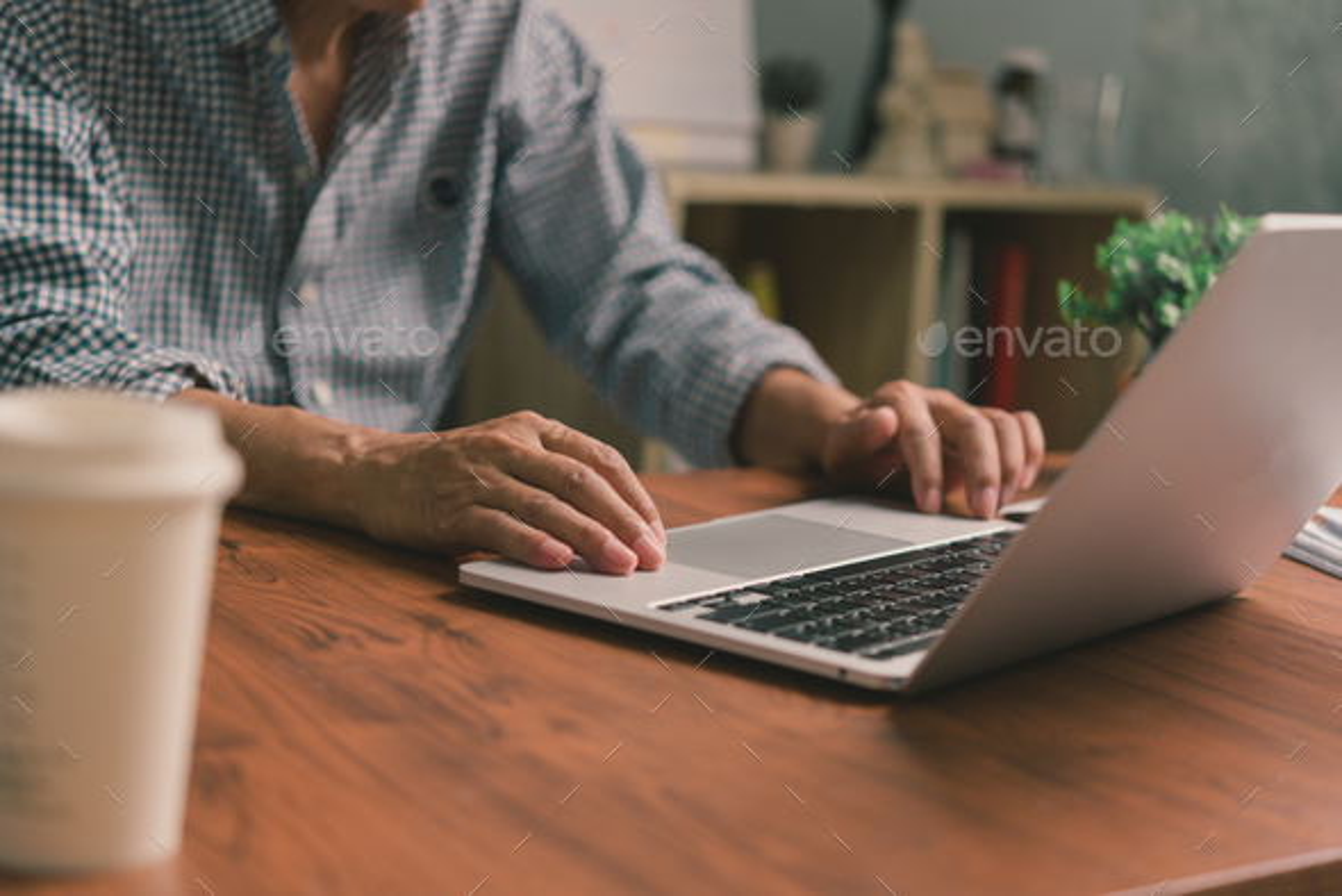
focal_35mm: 60
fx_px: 2238
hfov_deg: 33.4
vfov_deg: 22.6
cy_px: 448
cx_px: 671
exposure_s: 1/100
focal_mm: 60
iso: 250
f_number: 2.8
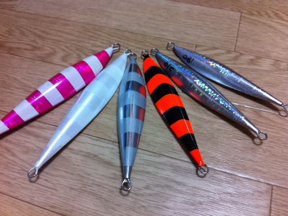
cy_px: 108
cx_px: 144
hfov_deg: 52.6
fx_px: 291
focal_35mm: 35
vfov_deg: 40.7
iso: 250
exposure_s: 1/30
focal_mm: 3.85
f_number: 2.8
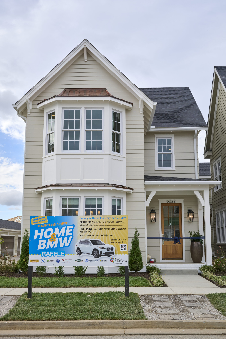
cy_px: 170
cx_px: 113
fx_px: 377
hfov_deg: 33.4
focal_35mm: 40
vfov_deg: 48.5
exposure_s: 1/500
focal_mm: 40
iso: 400
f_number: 8
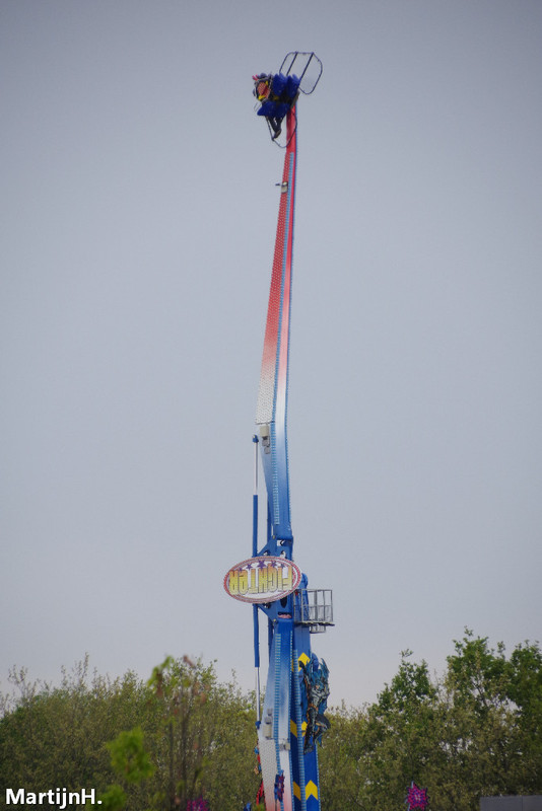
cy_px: 406
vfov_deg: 6.5
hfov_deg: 4.4
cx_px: 271
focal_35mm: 315
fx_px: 7107
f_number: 8
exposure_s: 1/500
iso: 400
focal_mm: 210
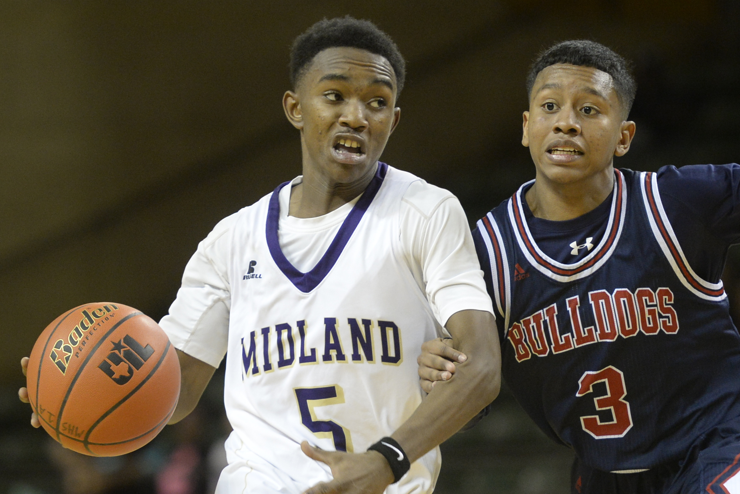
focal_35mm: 175
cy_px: 247
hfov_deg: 11.7
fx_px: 3597
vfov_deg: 7.8
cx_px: 370
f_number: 3.2
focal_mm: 175
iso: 3200
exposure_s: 1/1000
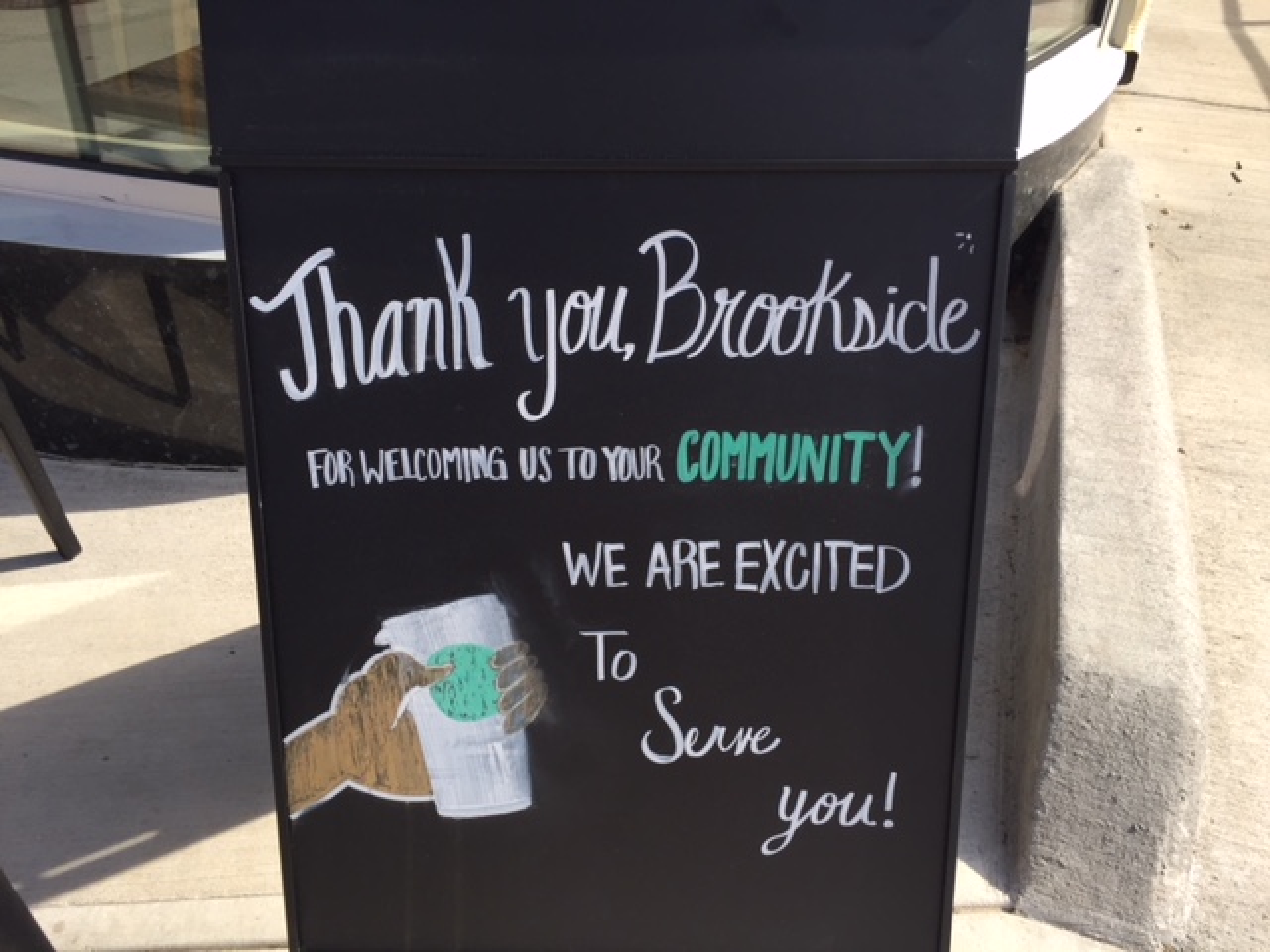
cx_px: 635
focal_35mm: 29
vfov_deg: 48.2
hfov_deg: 61.7
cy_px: 476
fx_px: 1064
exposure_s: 1/775
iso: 32
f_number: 2.2
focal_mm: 4.15
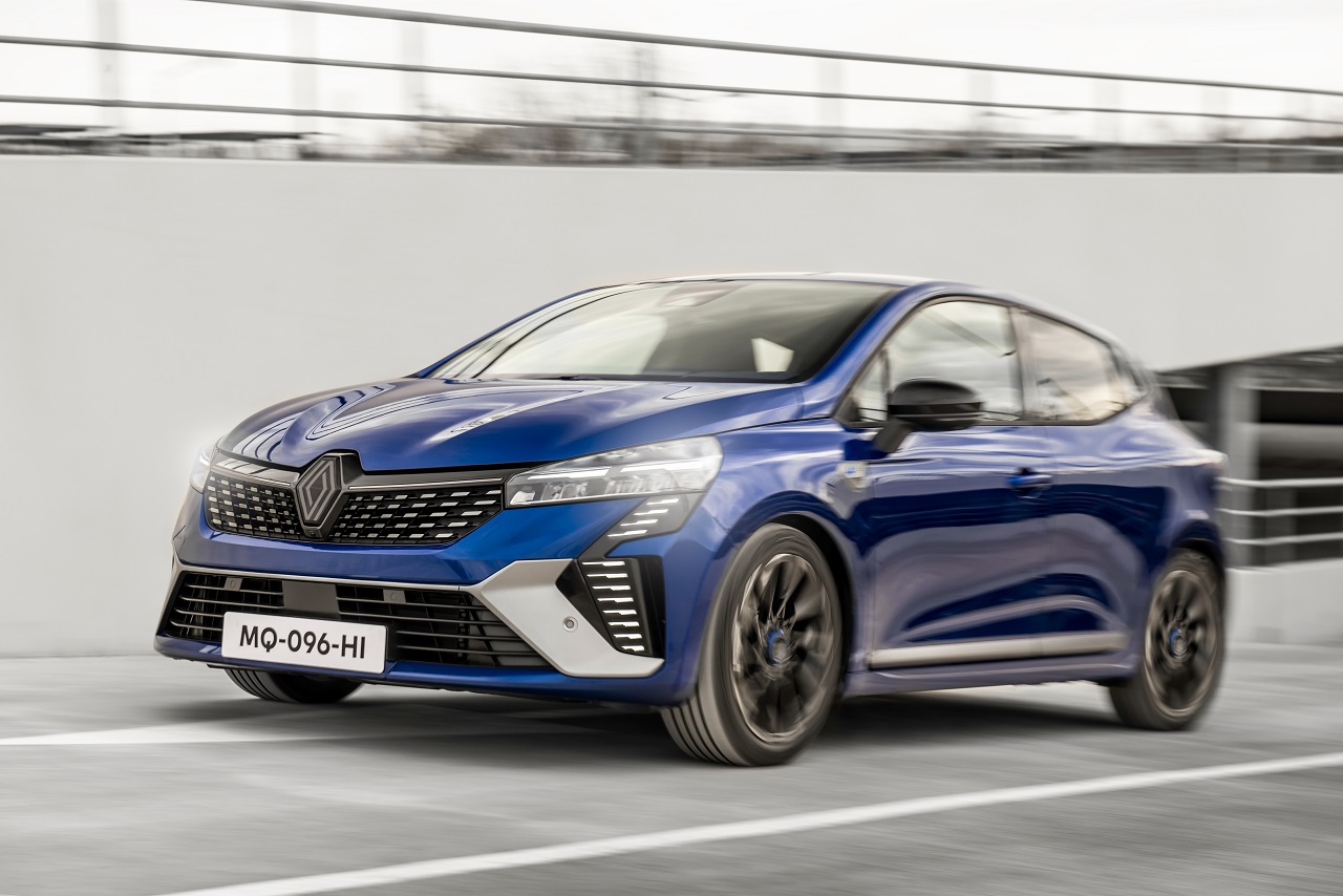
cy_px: 448
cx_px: 672
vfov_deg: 19.5
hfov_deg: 28.8
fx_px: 2612
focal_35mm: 70
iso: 100
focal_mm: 70
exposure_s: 1/50
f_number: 8
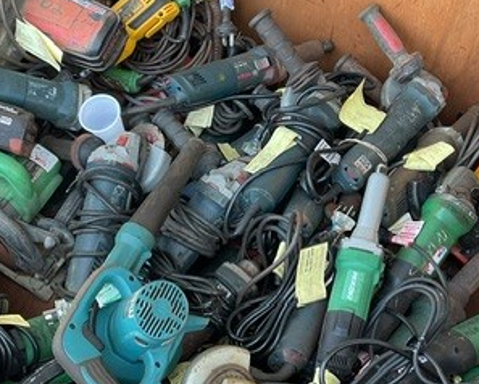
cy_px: 240
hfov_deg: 30.9
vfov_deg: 24.9
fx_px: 865
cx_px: 239
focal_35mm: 61
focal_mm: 3
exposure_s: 1/60
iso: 40
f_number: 1.8
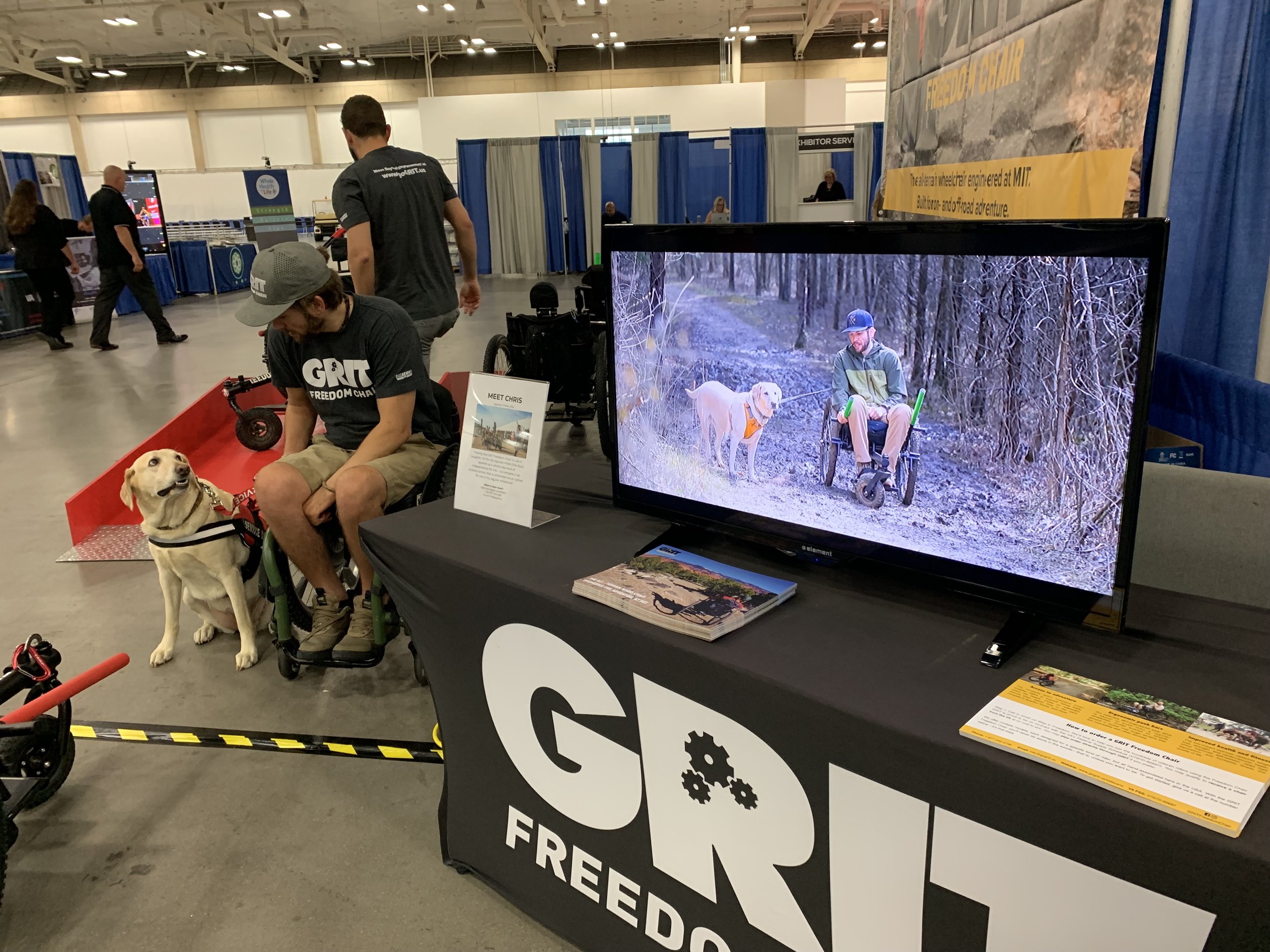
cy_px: 476
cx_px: 635
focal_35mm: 26
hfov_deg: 67.3
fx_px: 954
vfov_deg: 53.1
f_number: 1.8
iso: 200
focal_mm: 4.25
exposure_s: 1/60
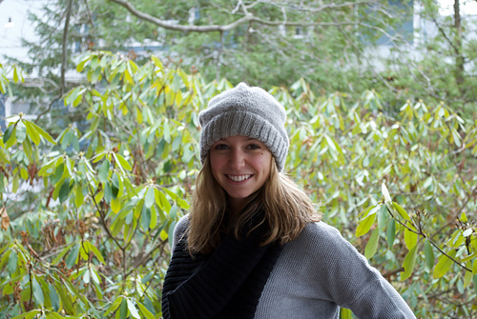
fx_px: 1035
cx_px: 238
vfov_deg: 17.6
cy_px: 160
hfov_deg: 26.0
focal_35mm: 78
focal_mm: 52
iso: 200
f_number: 5.6
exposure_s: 1/30
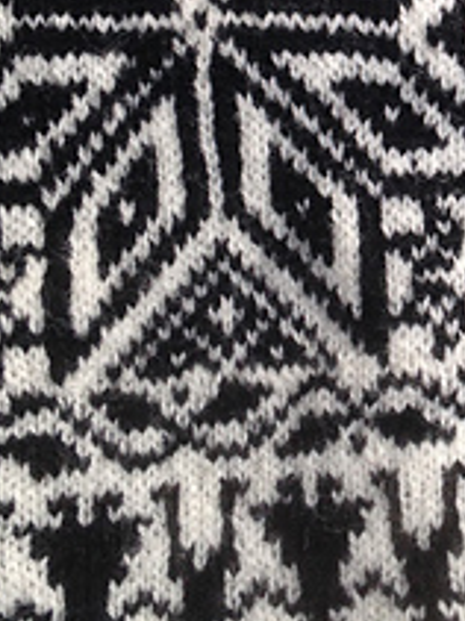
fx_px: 1793
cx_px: 571
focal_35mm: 100
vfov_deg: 19.4
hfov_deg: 14.3
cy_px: 103
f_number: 2.4
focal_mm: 4.12
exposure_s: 1/120
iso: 50
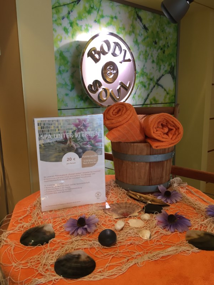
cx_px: 107
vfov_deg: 61.7
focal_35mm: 29
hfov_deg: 48.2
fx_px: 239
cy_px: 142
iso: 64
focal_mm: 4.15
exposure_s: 1/30
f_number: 2.2
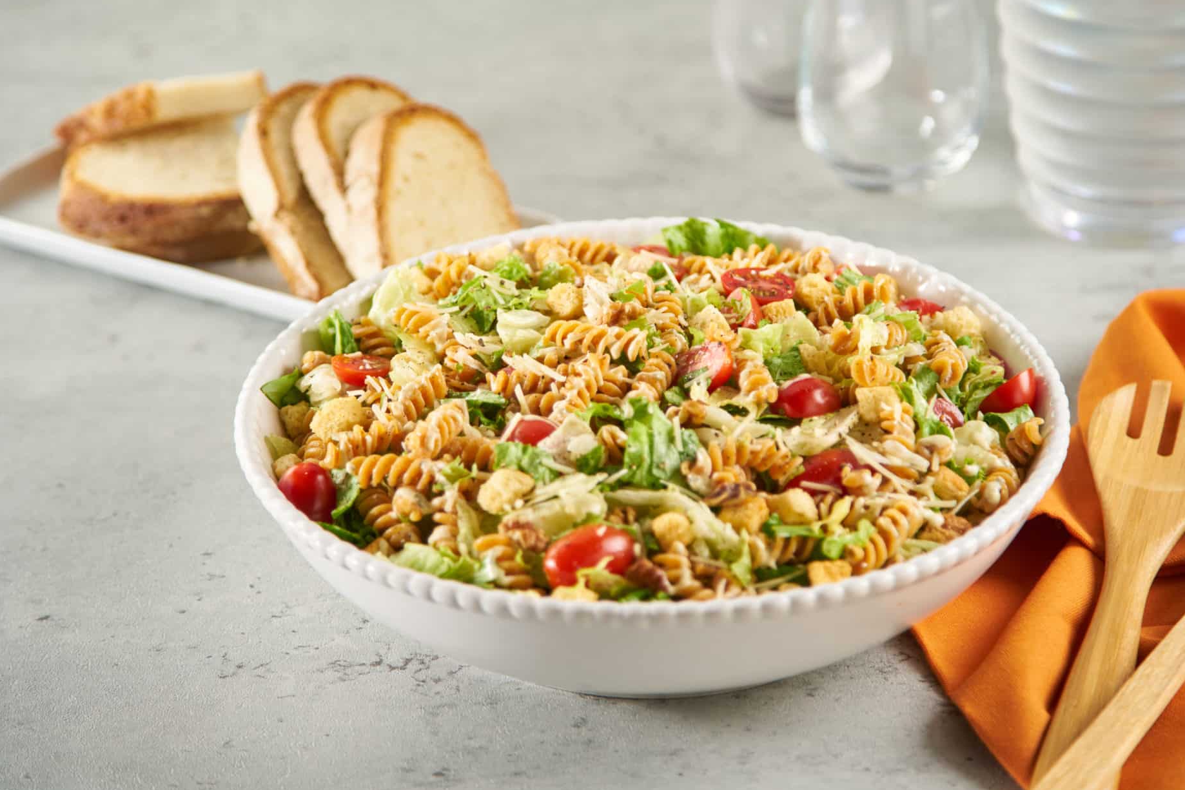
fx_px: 3852
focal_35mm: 117
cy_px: 372
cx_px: 628
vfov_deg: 11.7
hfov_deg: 17.5
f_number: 4
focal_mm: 105
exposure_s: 1/80
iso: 250
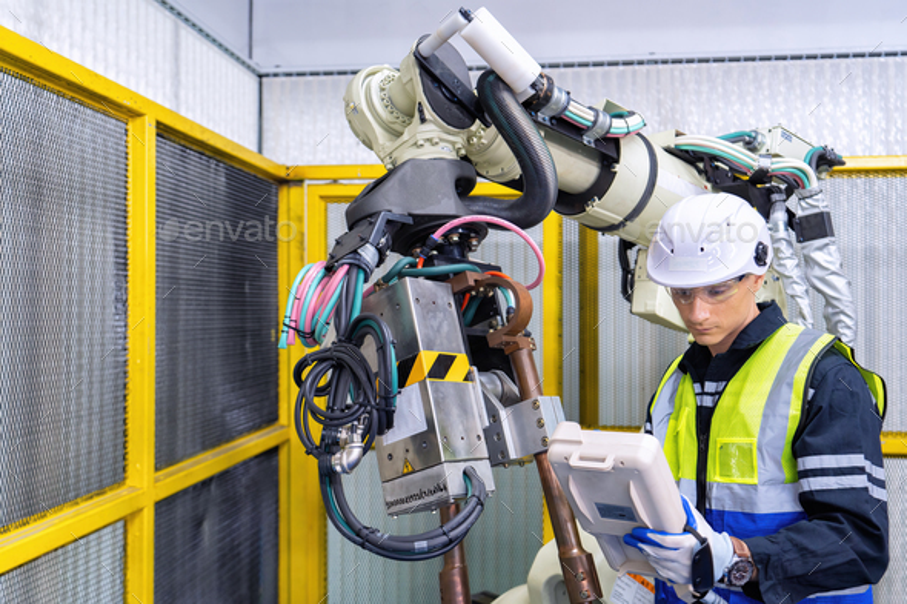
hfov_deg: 55.8
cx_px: 454
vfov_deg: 38.9
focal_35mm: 34
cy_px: 302
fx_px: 856
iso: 1600
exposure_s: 1/160
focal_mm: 34
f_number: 2.8
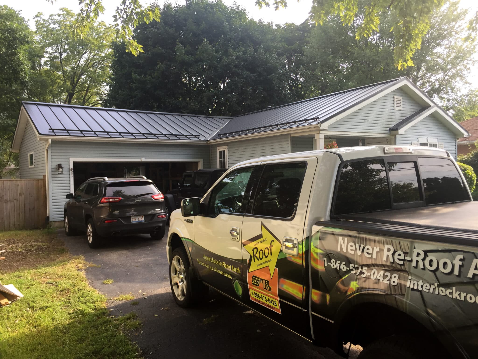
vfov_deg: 48.2
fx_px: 400
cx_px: 239
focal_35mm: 29
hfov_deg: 61.7
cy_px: 180
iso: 32
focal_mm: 4.15
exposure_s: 1/282
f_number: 2.2
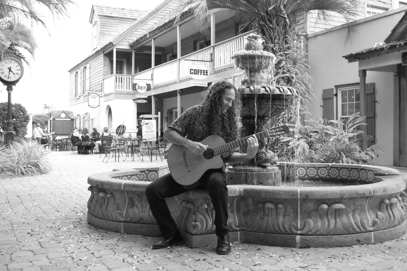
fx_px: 441
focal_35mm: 39
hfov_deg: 49.6
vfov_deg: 34.1
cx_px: 204
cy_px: 136
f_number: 4.2
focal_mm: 26
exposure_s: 1/60
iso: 200
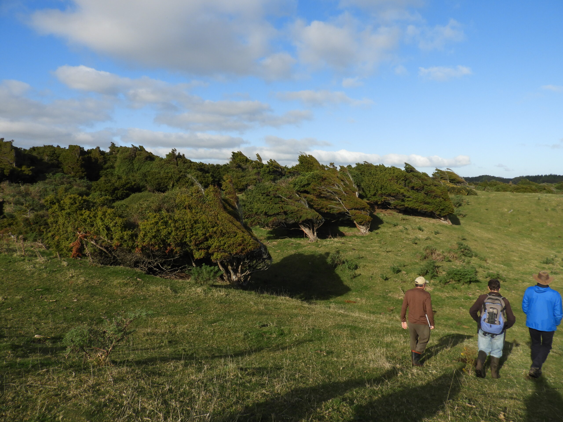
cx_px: 282
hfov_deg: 71.6
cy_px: 211
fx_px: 390
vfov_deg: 56.8
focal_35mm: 24
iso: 100
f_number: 3.3
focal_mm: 4.3
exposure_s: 1/1250
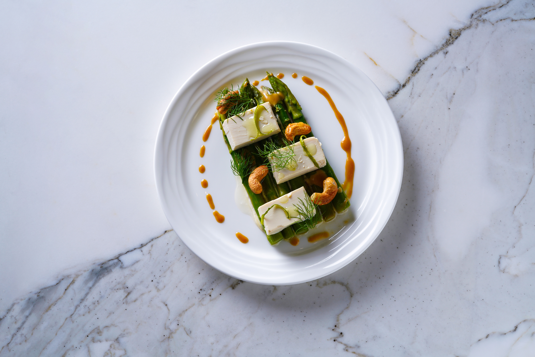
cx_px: 268
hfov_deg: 39.6
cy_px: 178
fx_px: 743
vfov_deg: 27.0
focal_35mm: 50
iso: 200
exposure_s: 1/160
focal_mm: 50
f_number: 10
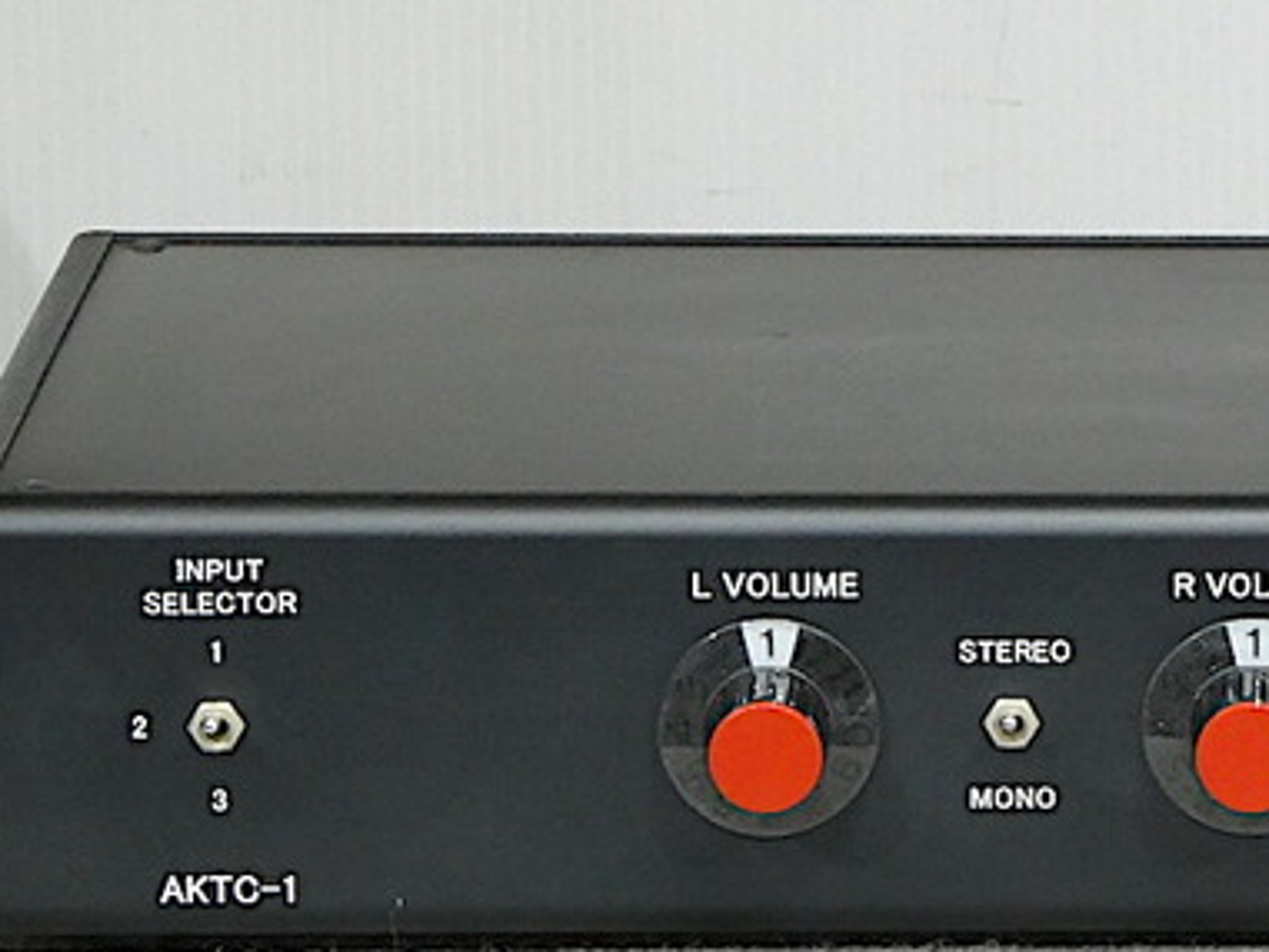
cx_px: 1262
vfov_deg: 4.4
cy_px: 506
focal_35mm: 340
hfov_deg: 5.8
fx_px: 12468
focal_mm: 24.2
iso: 400
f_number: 8
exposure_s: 1/5
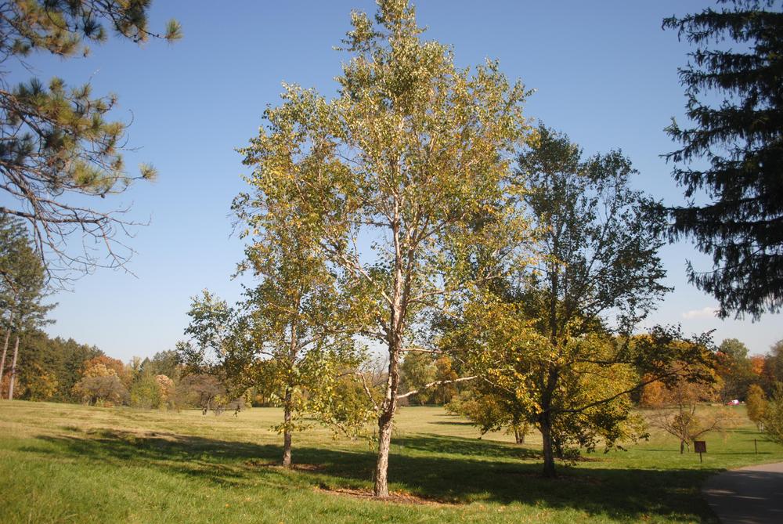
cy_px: 262
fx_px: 588
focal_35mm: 27
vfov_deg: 48.0
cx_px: 392
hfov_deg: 67.3
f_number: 3.5
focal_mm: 18
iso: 100
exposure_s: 1/640
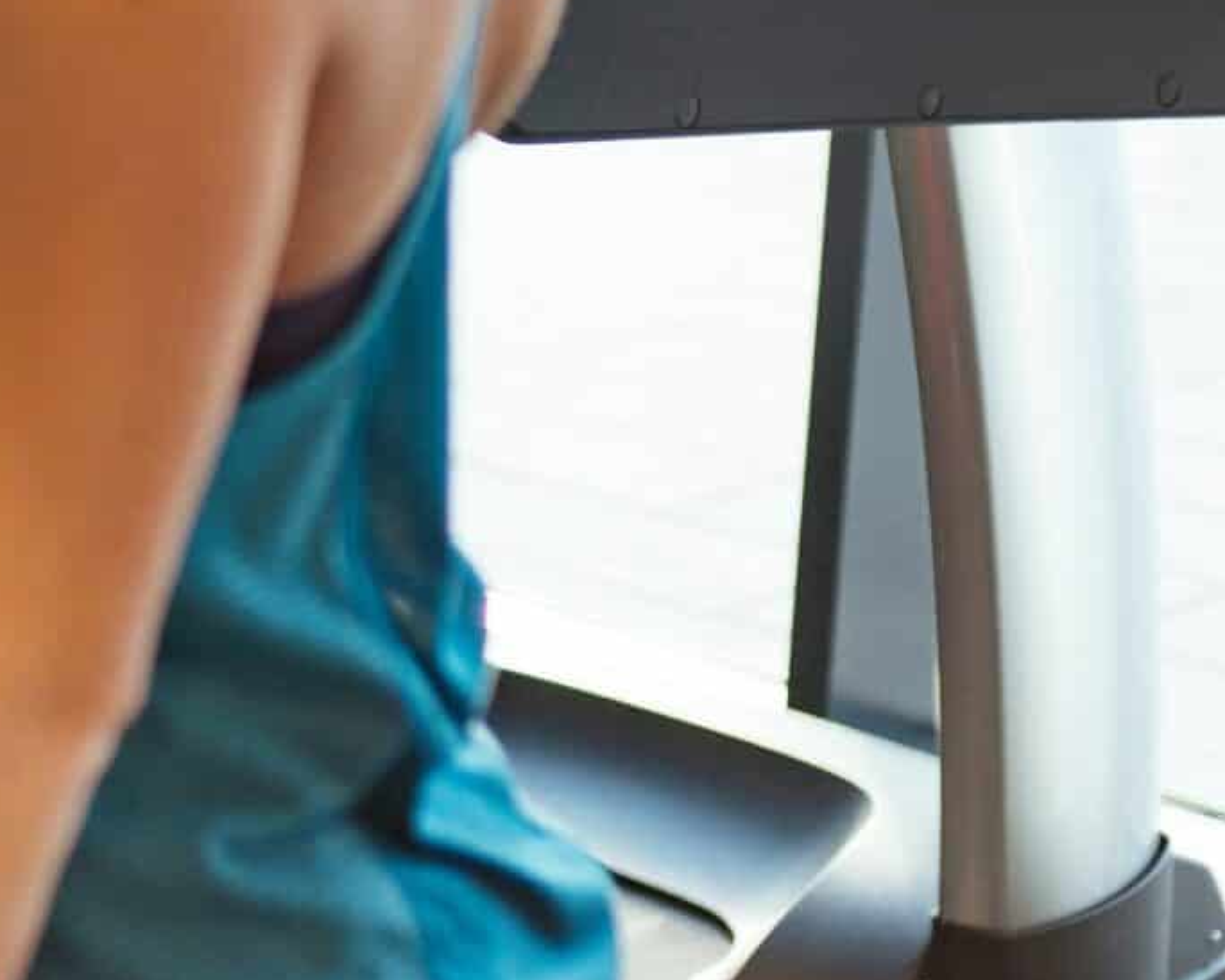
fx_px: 4459
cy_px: 137
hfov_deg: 14.5
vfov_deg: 12.5
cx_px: -630
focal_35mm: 123
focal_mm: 35
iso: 100
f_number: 1.4
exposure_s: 1/800
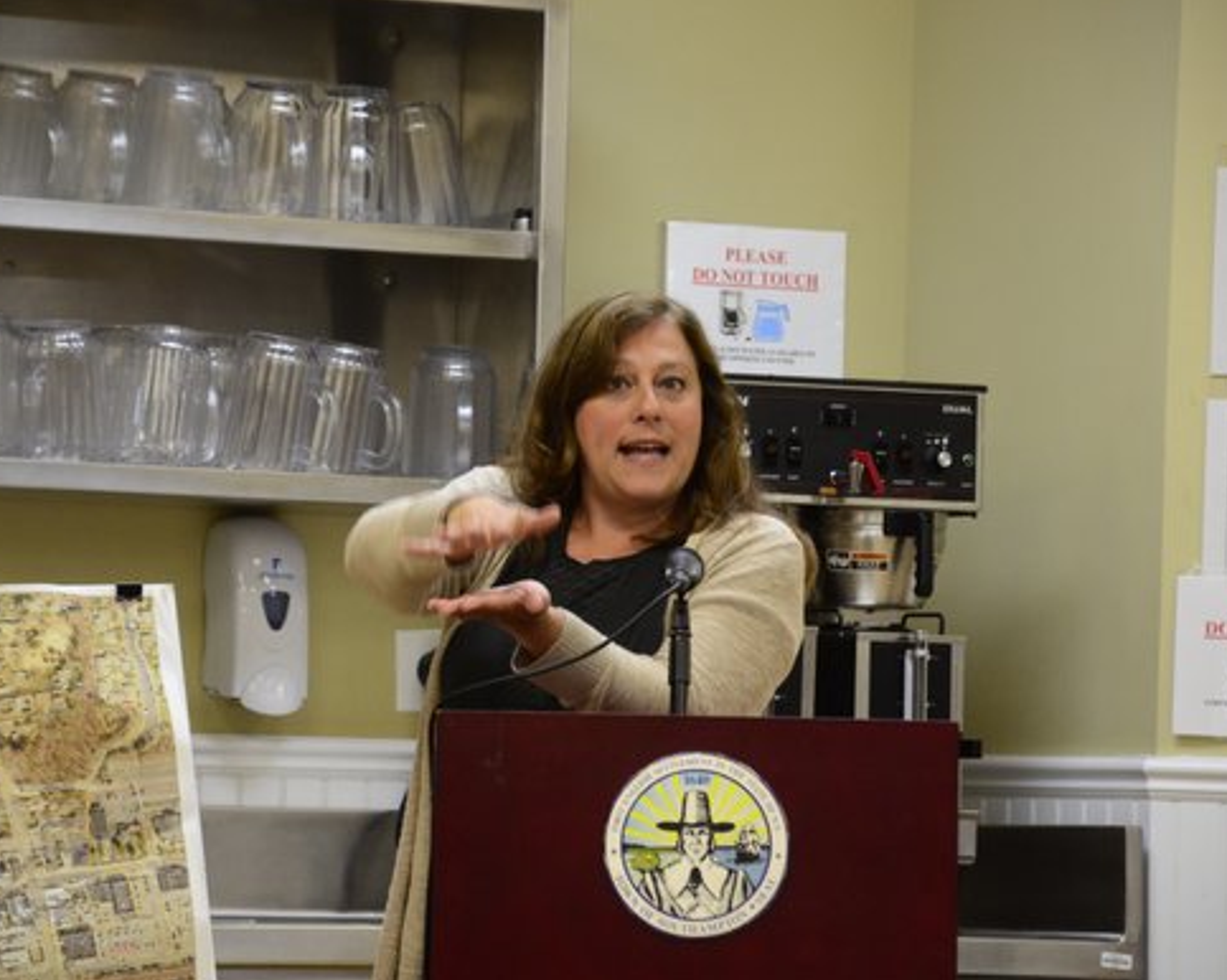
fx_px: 8930
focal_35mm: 246
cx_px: 607
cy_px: 487
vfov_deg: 6.3
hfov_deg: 7.9
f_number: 5.6
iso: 1600
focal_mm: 140
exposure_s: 1/60
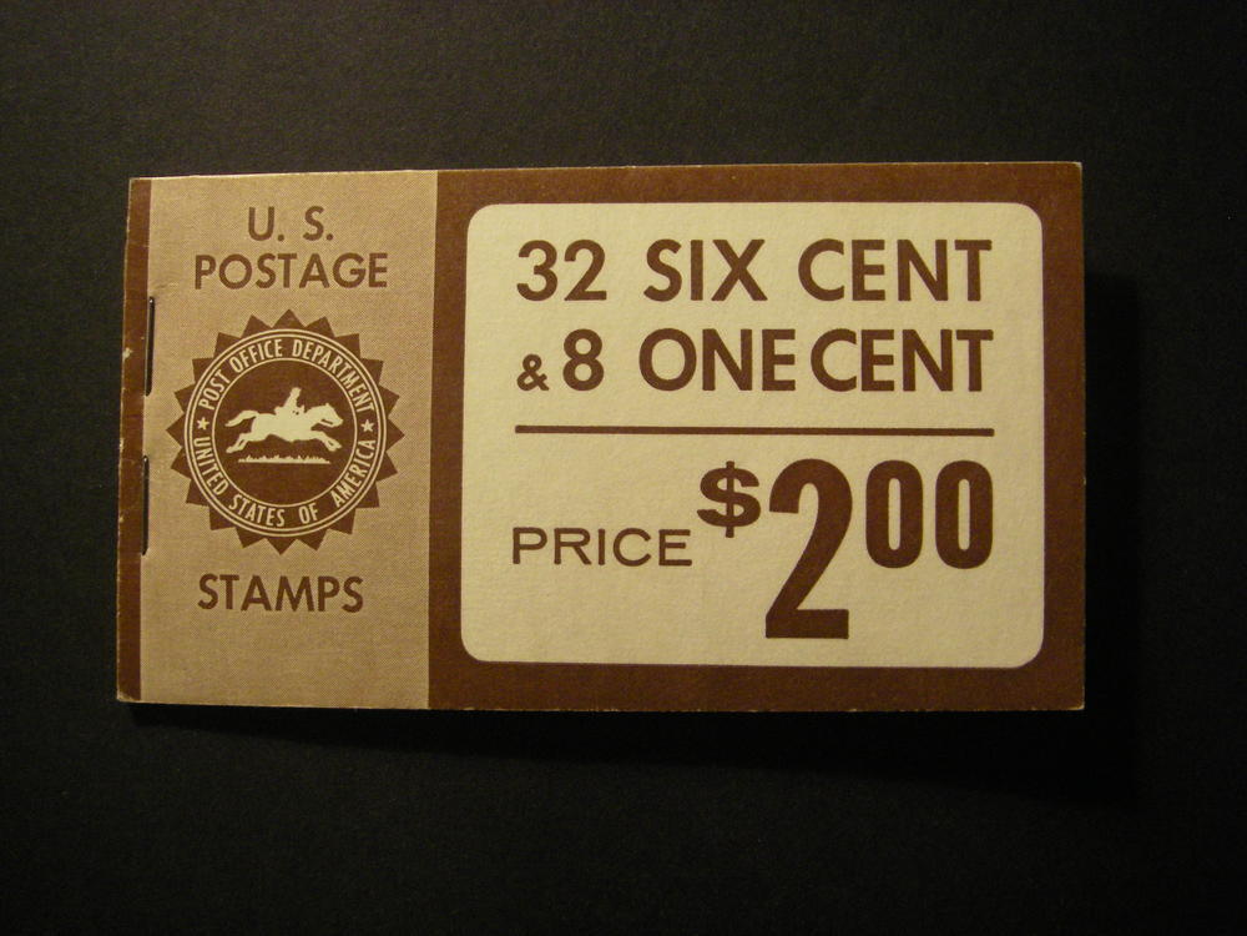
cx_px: 624
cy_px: 468
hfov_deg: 49.0
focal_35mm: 38
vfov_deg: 37.7
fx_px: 1369
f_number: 3.3
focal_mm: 6.3
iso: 250
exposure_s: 1/50
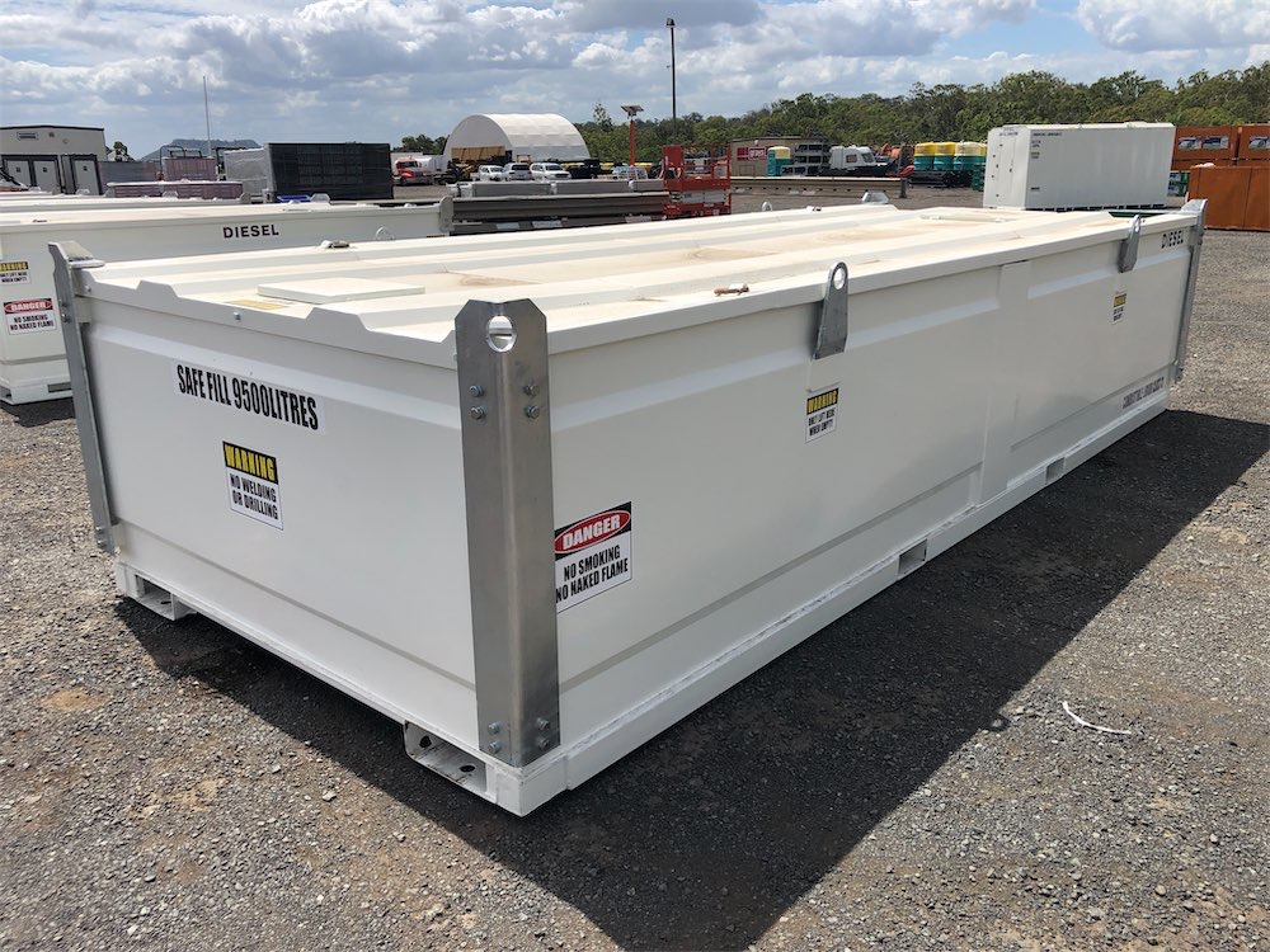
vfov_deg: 49.7
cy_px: 476
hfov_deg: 63.4
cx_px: 635
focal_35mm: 28
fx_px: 1027
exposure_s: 1/3205
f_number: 1.8
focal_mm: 3.99
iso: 25
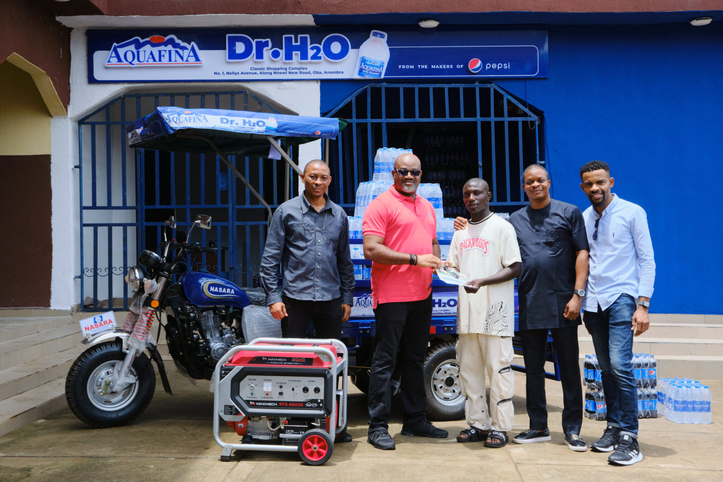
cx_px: 362
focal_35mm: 43
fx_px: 863
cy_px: 241
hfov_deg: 45.4
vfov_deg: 31.2
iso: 1250
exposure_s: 1/800
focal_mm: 28.9
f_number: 7.1
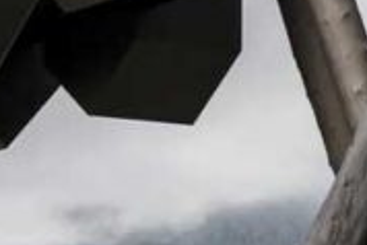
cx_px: -680
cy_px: -393
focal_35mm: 226
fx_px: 2306
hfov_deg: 8.0
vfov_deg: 5.8
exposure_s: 1/160
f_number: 3.5
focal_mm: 35
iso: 250
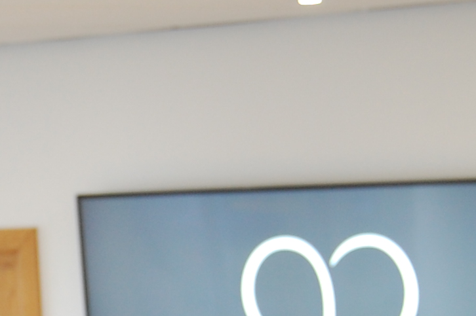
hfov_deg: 11.6
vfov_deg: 7.8
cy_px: 342
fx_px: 2299
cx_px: -108
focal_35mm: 174
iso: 500
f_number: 4.2
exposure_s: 1/30
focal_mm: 28
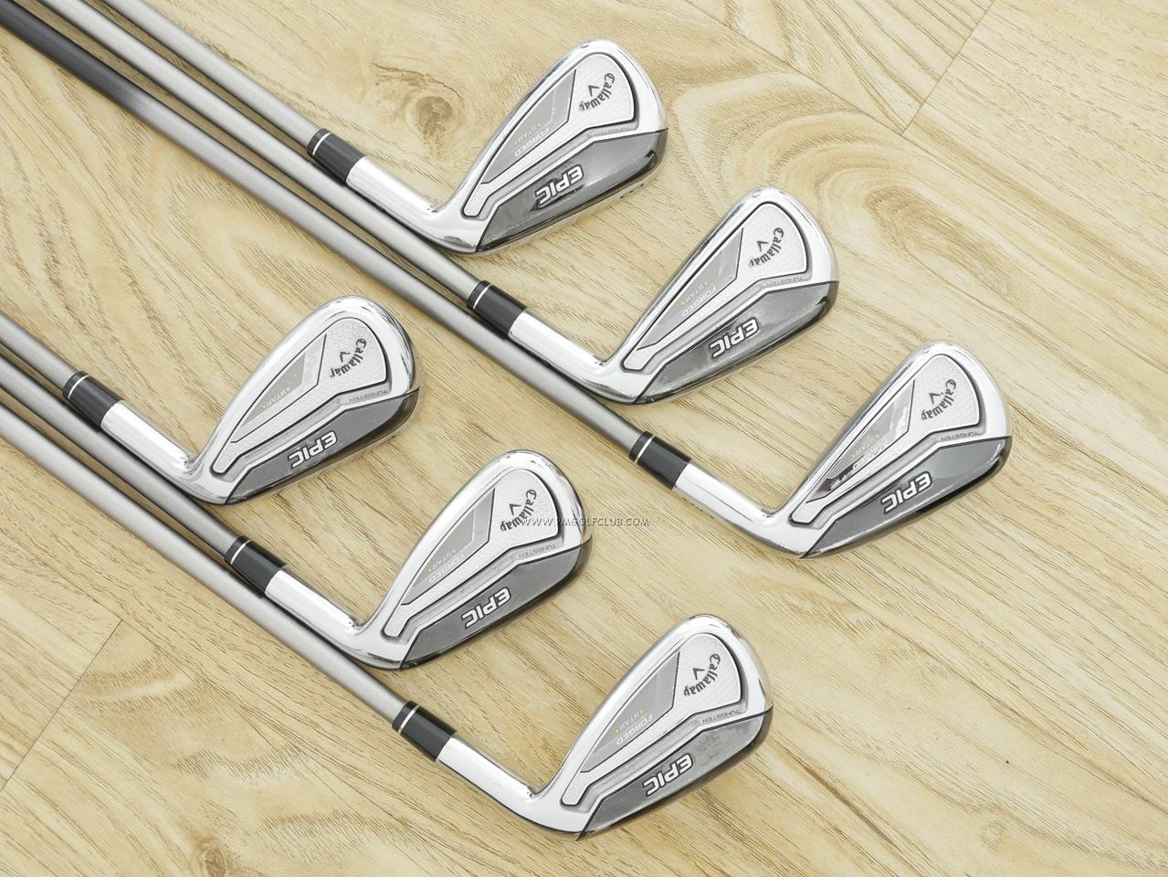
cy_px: 438
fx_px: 1688
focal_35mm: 50
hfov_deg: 38.2
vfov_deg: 29.1
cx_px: 584
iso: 1600
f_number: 4.5
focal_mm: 25
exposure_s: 1/40
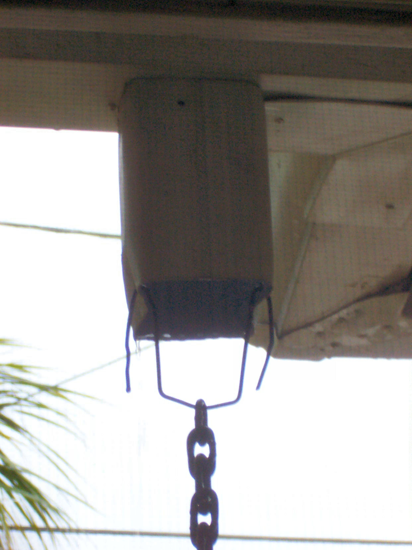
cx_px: 206
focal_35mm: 144
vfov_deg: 13.7
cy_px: 275
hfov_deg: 10.3
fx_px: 2285
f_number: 4.9
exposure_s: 1/30
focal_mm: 22.4
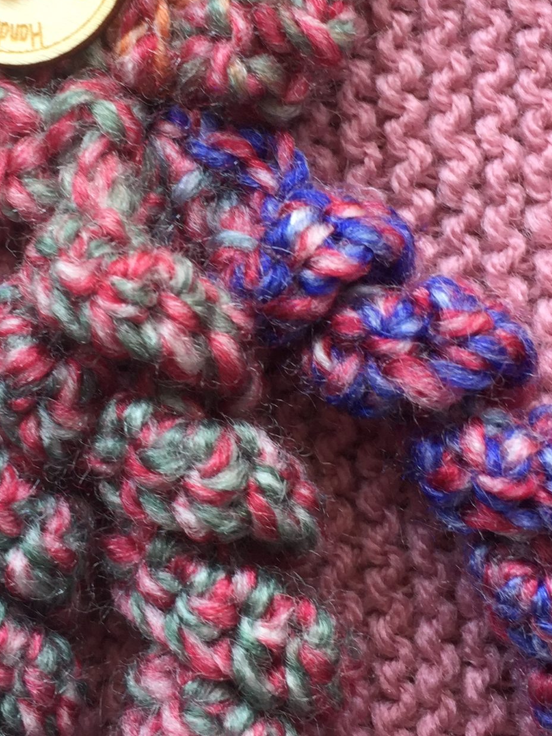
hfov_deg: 24.3
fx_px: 1275
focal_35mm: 60
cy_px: 250
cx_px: 176
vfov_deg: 31.9
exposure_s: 1/50
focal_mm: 4.15
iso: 40
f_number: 2.2
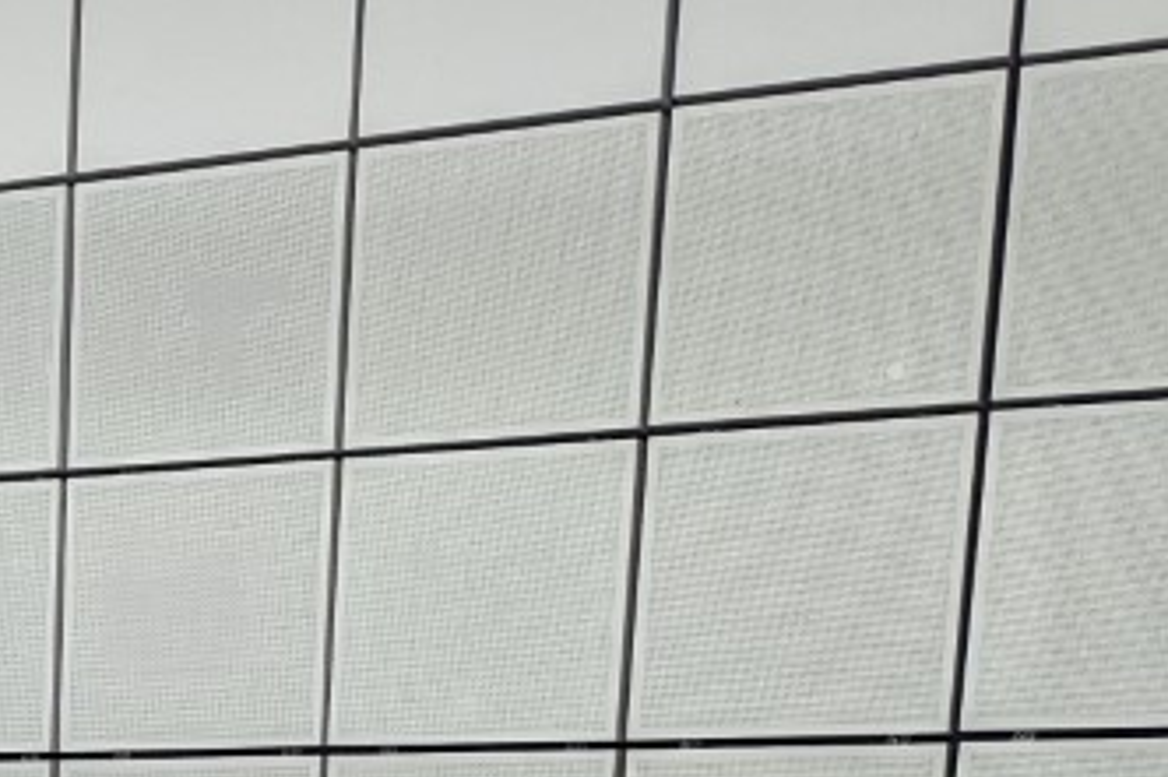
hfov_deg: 20.3
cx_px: -438
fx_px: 2918
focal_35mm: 90
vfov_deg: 13.6
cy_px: 1410
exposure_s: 1/50
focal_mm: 6.81
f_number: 1.85
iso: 291
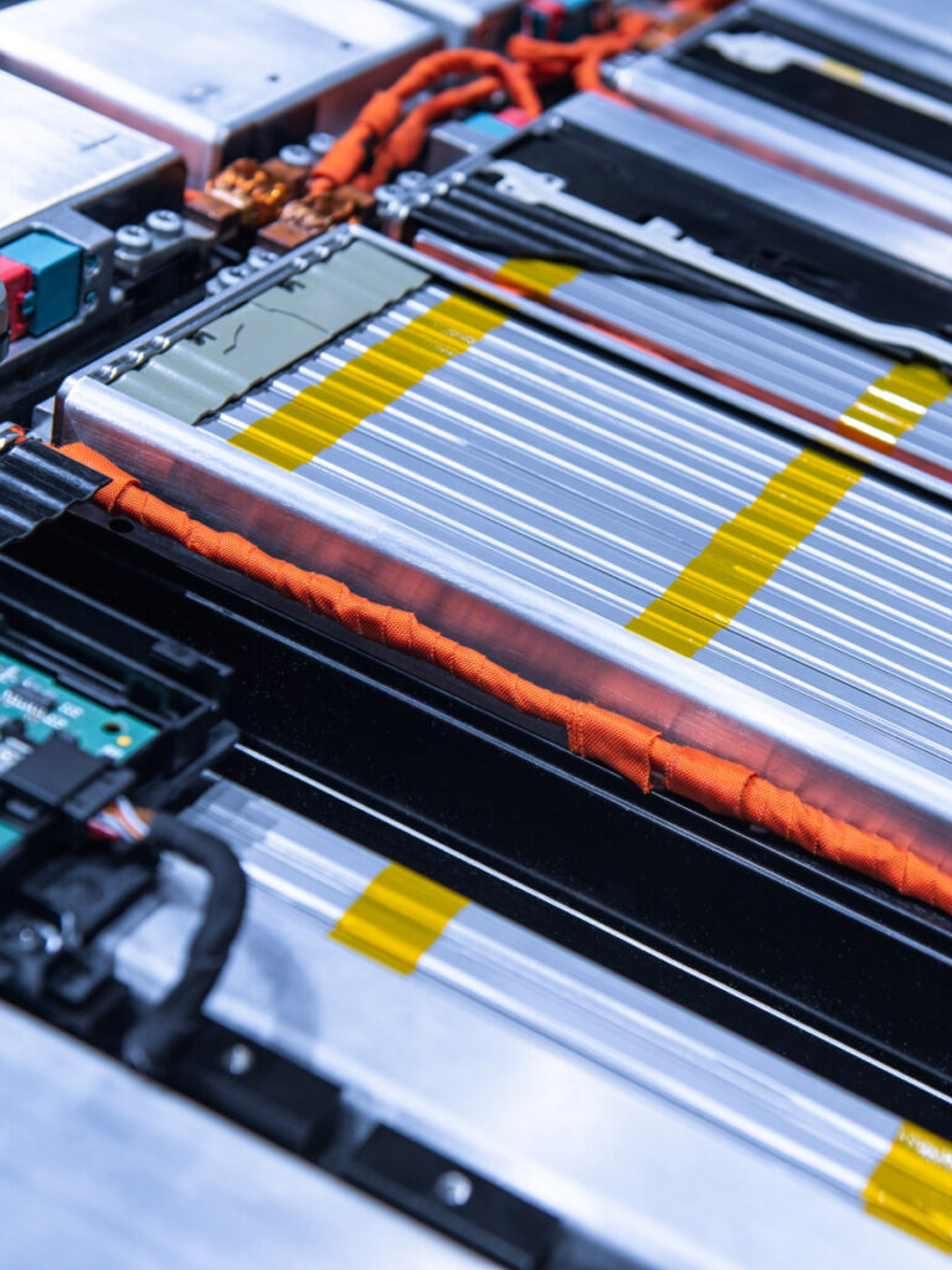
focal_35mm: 65
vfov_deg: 29.8
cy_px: 635
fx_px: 2384
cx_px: 684
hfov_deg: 22.4
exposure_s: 1/125
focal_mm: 45
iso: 100
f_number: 4
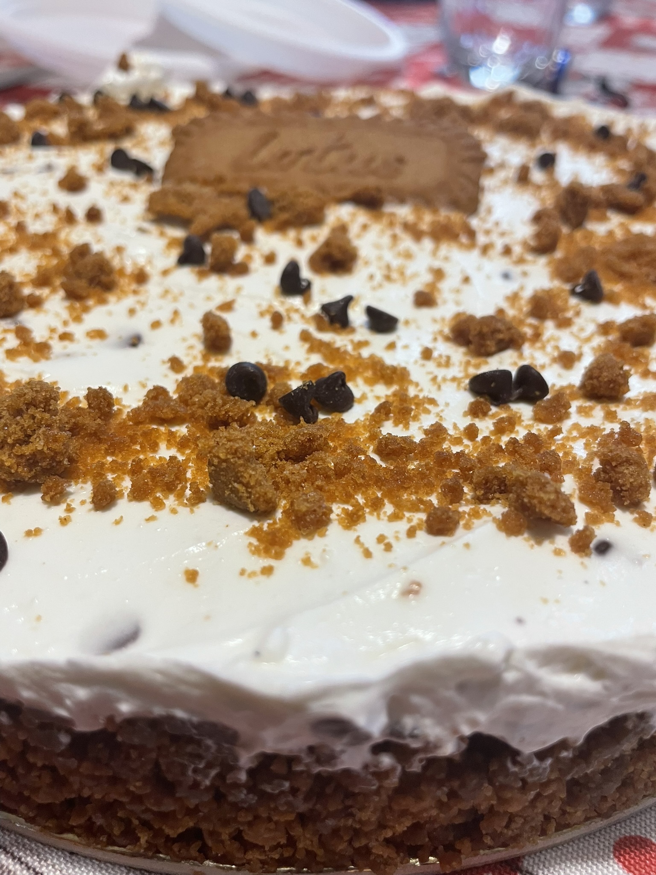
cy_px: 438
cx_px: 328
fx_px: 657
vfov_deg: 67.3
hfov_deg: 53.1
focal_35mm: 26
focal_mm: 4.2
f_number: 1.6
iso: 80
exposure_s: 1/50
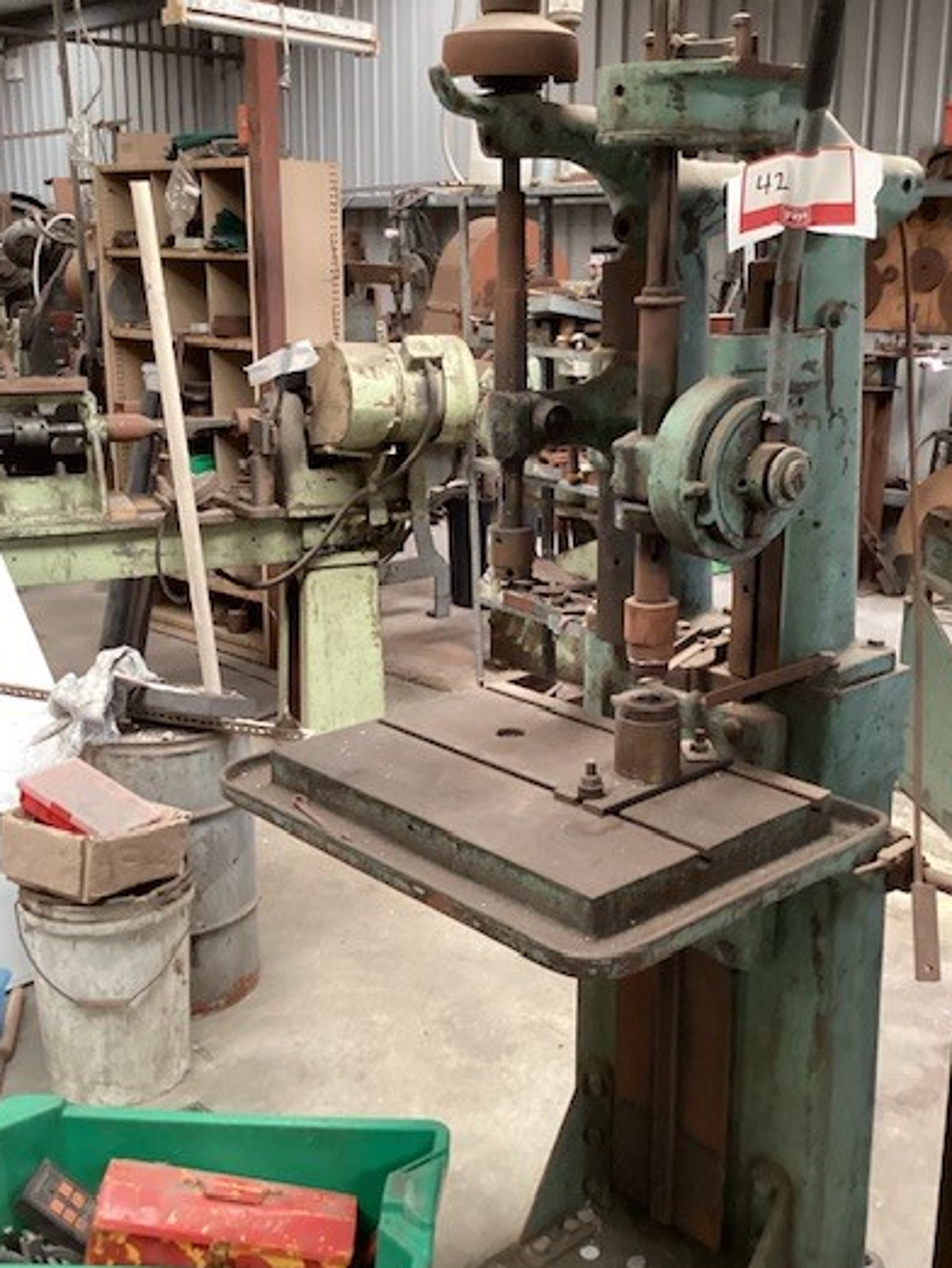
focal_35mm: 38
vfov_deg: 49.0
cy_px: 644
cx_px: 512
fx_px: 1392
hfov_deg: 37.7
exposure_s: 1/50
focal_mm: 3.3
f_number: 2.4
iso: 400
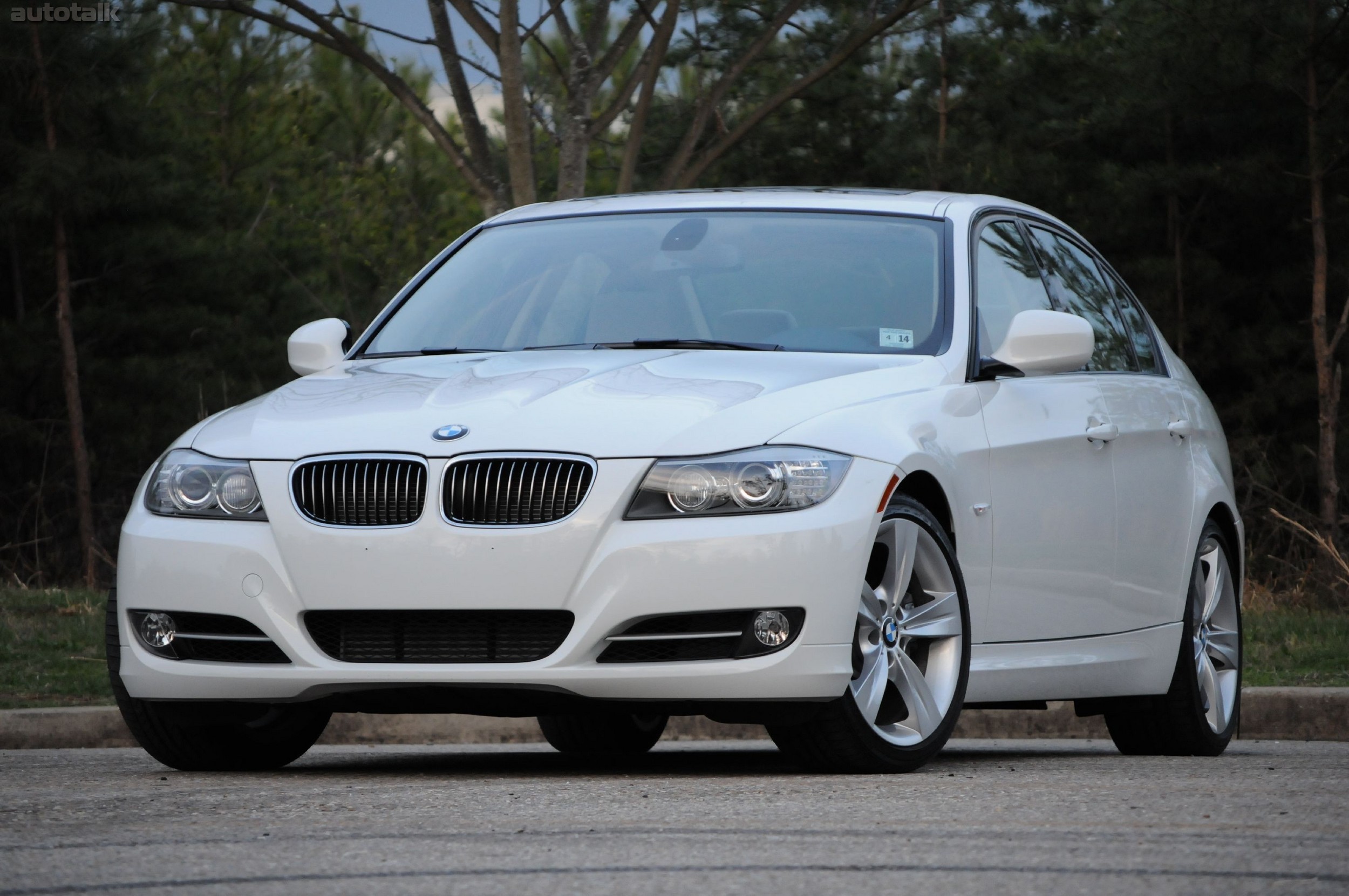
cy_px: 448
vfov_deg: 7.6
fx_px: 6737
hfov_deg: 11.4
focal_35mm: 180
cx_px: 674
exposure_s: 1/160
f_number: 4.8
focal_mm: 120
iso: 1000
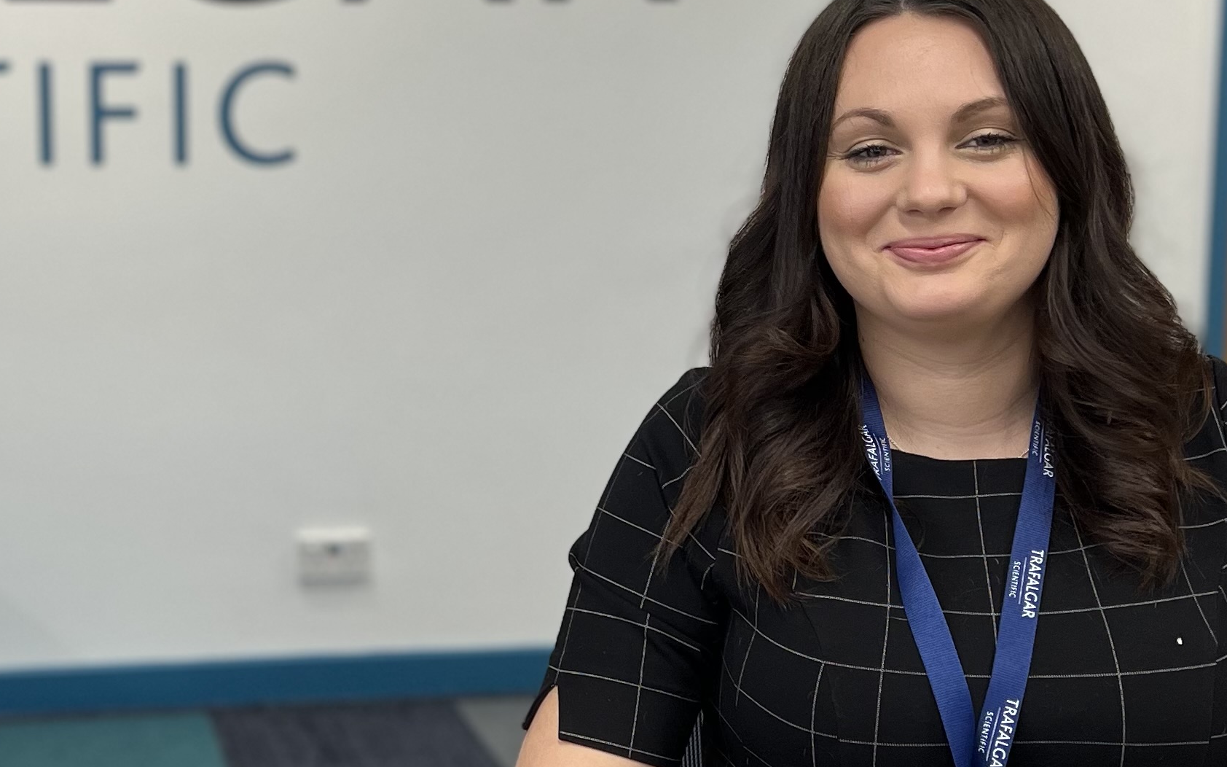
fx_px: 2207
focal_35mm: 66
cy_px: 357
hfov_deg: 30.5
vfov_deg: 19.7
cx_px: 305
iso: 64
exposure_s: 1/100
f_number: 1.5
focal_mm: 5.7
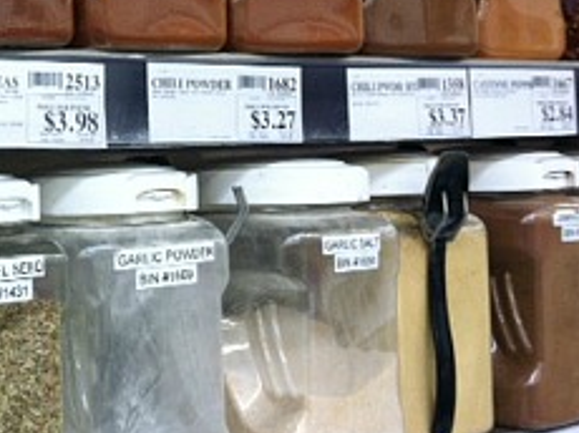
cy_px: 150
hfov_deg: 24.7
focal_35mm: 76
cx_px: 20
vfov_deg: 19.3
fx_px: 1270
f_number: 2.8
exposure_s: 1/20
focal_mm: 3.85
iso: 80
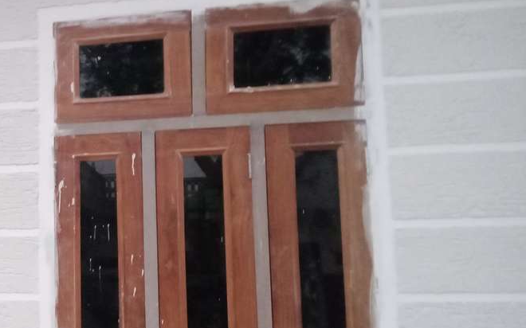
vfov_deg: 23.9
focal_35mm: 54
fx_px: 774
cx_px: 54
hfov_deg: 35.4
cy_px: 214
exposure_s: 1/25
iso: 1585
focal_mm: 3.37
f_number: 2.2
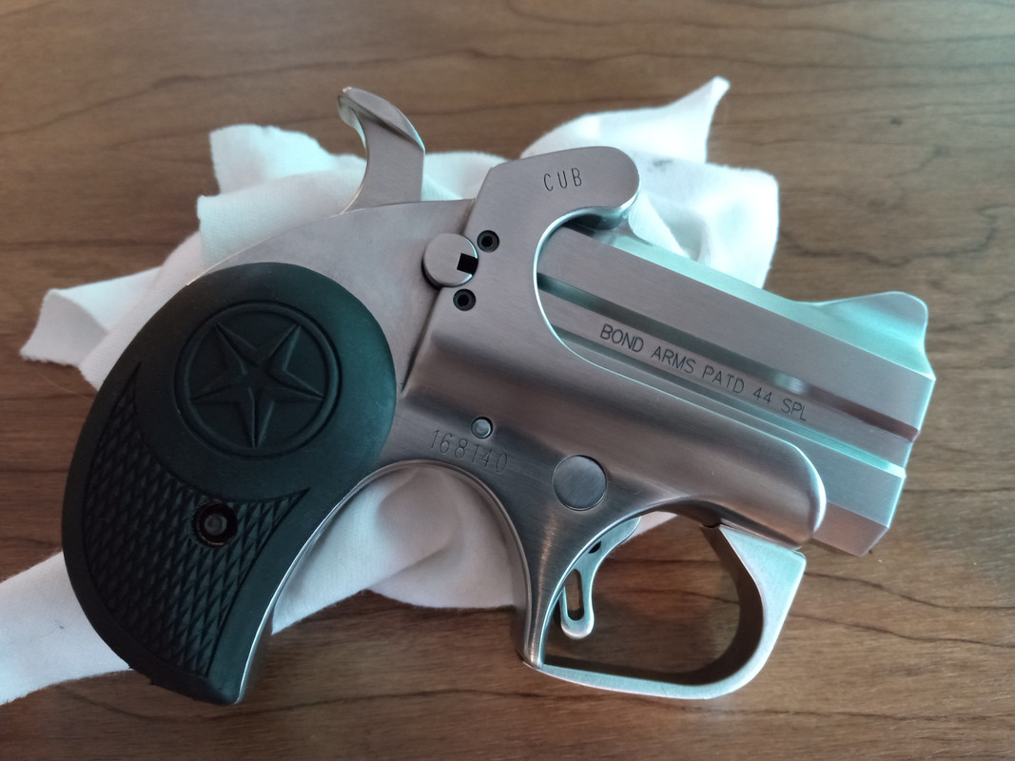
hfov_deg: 63.4
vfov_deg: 49.7
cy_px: 380
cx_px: 508
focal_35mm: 28
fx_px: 821
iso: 875
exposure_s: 1/30
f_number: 2.2
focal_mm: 3.71
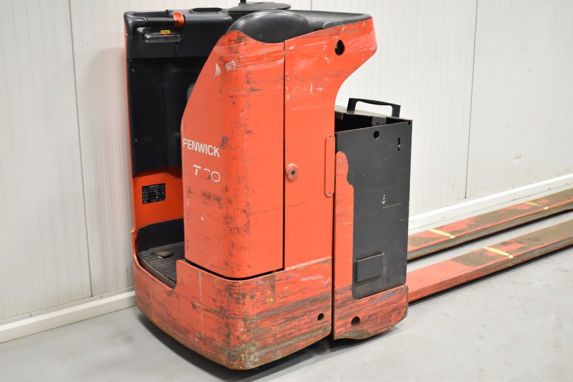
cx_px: 286
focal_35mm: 48
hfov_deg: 41.1
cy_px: 191
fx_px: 764
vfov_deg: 28.1
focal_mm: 32
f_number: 4.5
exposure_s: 1/50
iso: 2000
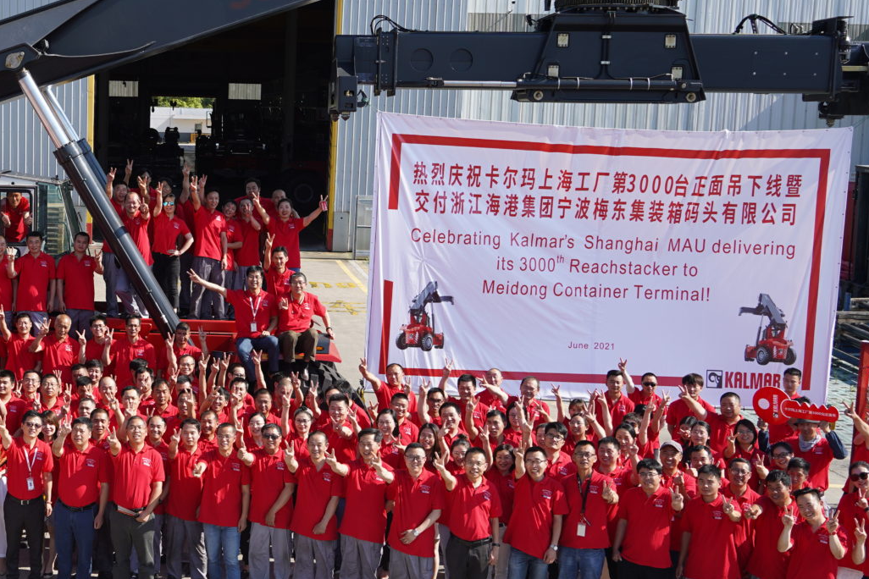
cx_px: 160
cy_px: 310
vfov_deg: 23.4
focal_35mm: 58
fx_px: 1400
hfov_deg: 33.4
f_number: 4.5
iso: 100
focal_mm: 31
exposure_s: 1/500
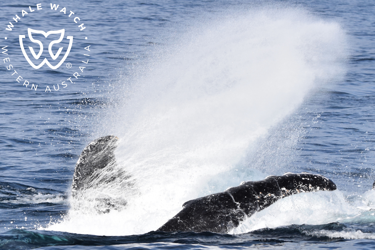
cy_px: 125
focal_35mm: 225
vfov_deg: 6.1
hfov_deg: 9.1
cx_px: 188
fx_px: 2344
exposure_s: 1/2000
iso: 400
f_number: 6.7
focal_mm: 150
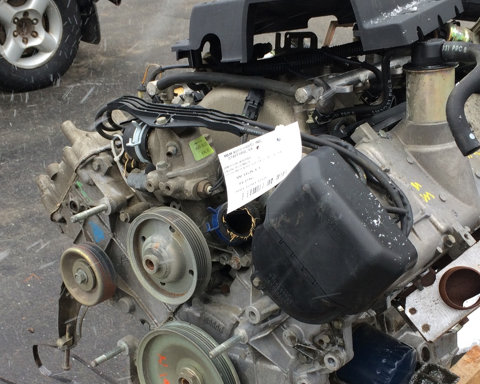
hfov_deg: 34.1
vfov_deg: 27.5
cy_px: 240
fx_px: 781
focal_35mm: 55
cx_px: 247
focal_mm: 4.12
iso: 50
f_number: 2.2
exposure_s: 1/60
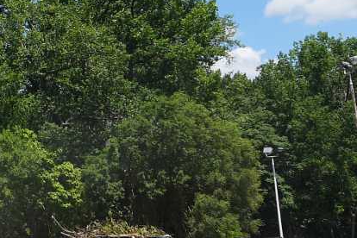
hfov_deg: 17.3
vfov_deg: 12.8
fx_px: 1031
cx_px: -208
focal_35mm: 104
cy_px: -56
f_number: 5.6
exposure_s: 1/500
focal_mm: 14
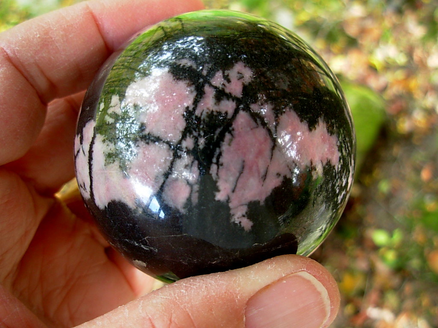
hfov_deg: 49.0
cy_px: 164
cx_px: 219
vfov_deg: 37.7
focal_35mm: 38
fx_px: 481
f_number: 2.9
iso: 50
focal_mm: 6.3
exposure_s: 1/22
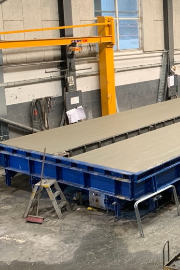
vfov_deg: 34.3
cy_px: 102
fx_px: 435
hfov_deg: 20.4
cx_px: 263
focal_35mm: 58
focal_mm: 4.25
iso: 100
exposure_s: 1/50
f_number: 1.8
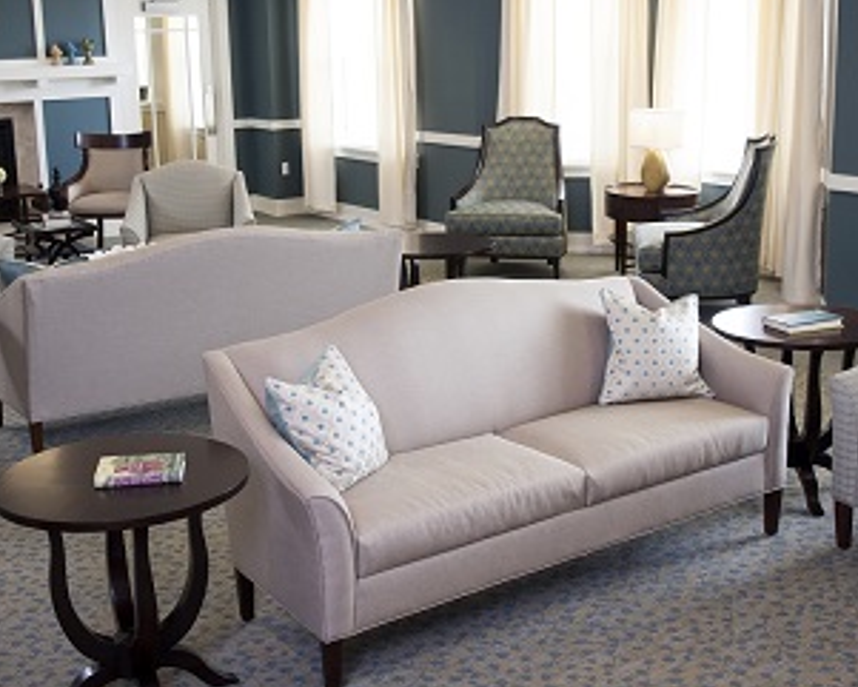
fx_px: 1346
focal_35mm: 53
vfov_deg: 28.5
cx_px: 453
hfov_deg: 35.3
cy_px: 258
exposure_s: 1/15
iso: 800
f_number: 13
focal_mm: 34
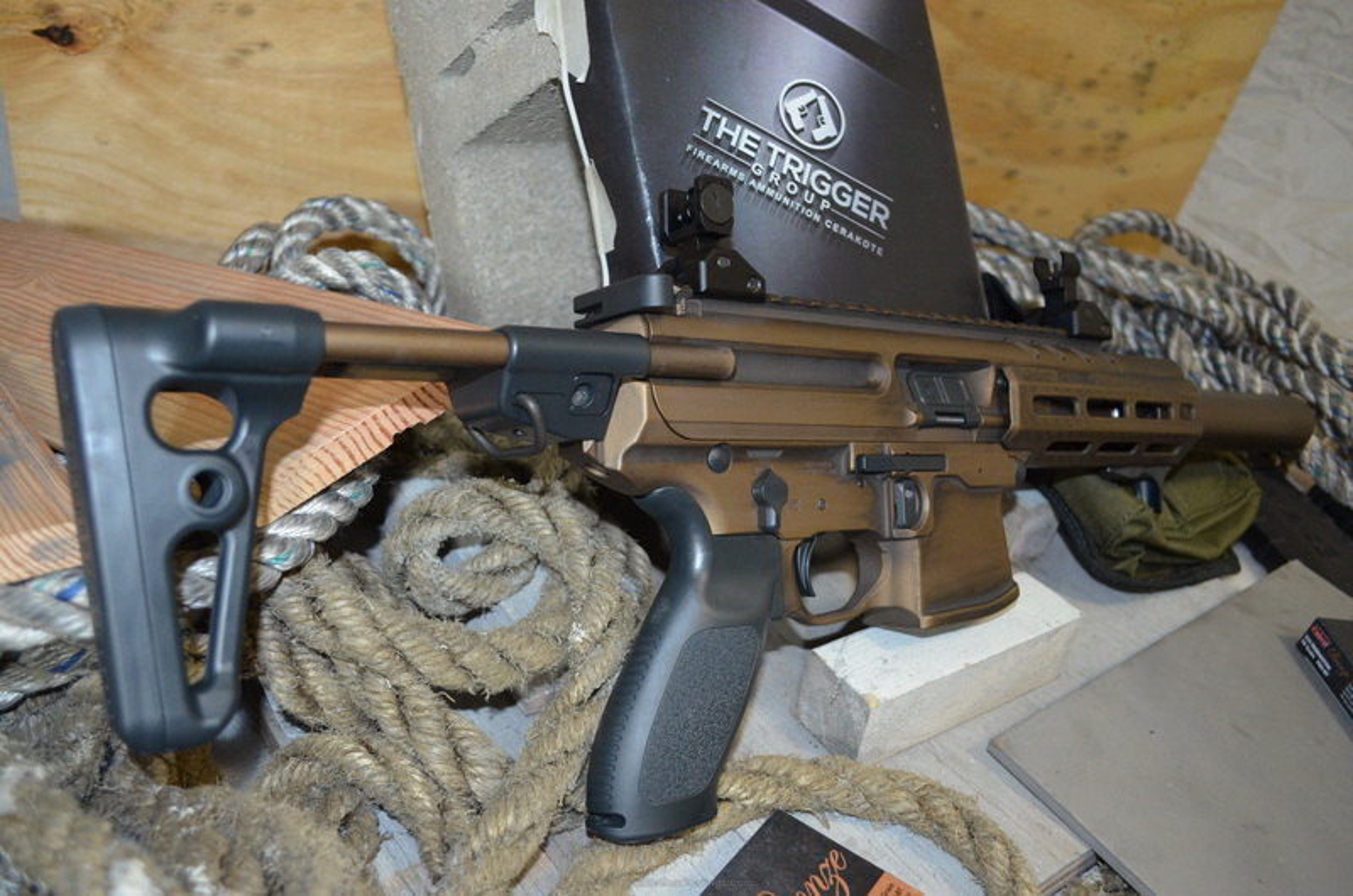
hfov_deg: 62.0
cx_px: 676
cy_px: 448
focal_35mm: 30
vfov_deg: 43.4
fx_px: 1125
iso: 1250
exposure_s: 1/60
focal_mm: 20
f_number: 3.8
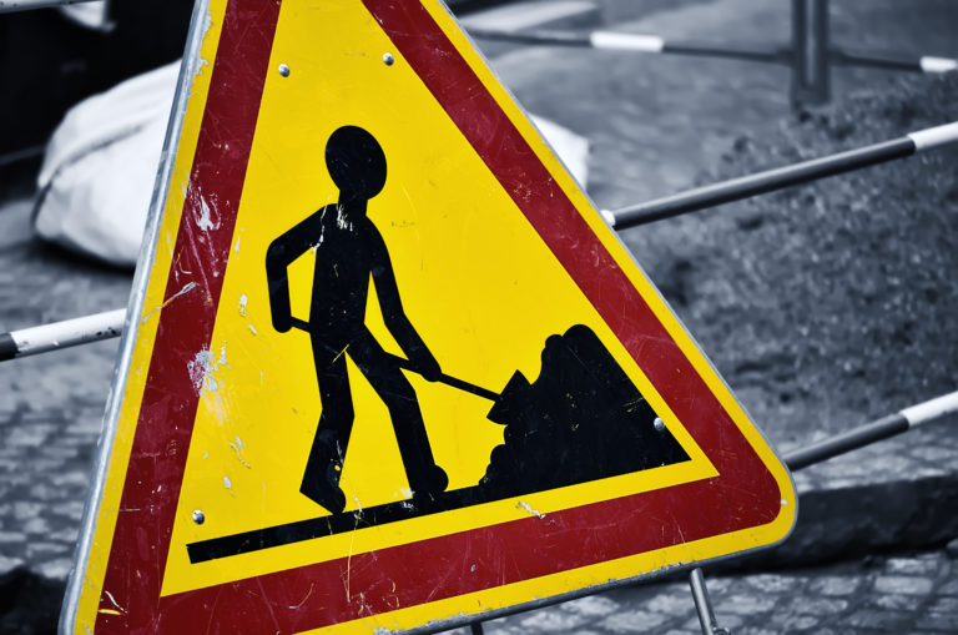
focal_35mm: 128
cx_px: 479
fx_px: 3387
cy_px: 318
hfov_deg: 16.1
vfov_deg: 10.7
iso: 125
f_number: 3.5
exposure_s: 1/200
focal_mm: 85
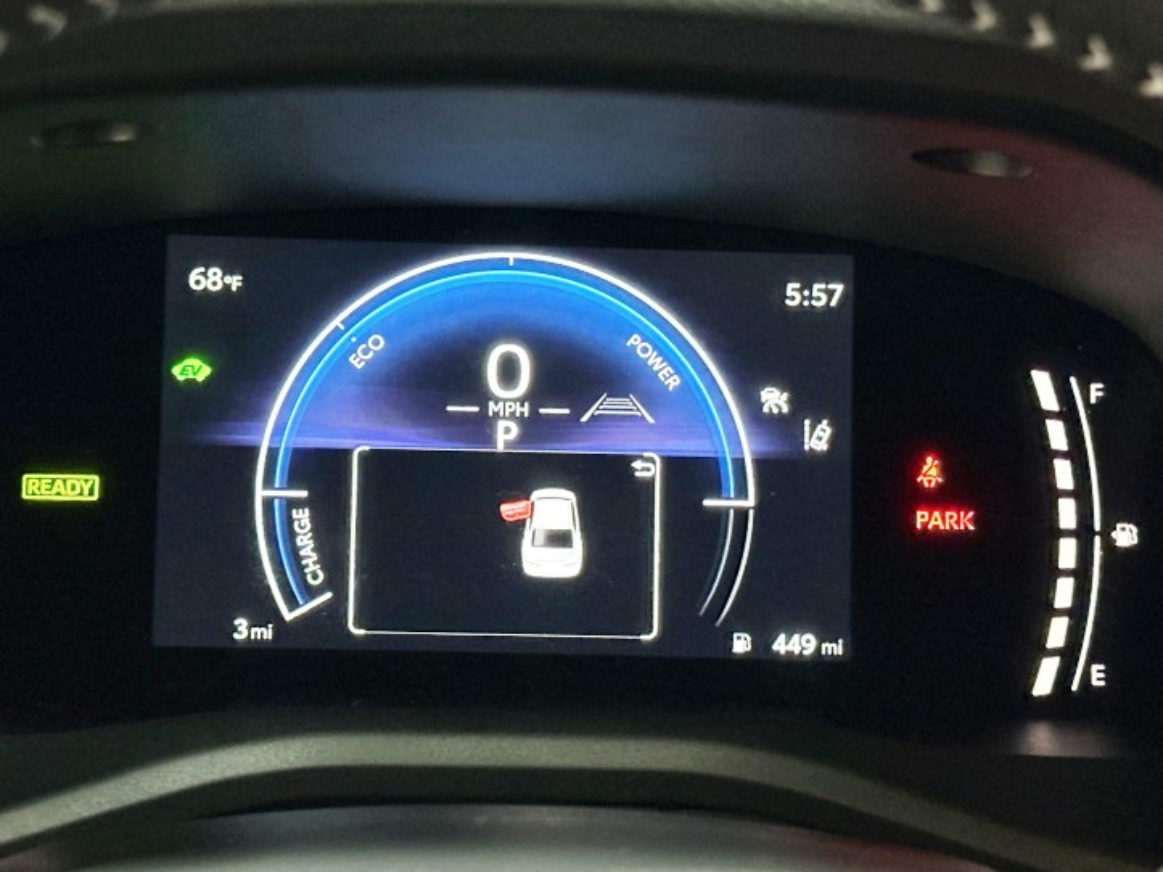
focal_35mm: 68
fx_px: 2284
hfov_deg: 28.6
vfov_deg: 21.6
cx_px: 555
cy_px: 370
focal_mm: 6.86
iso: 640
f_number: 1.78
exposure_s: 1/24
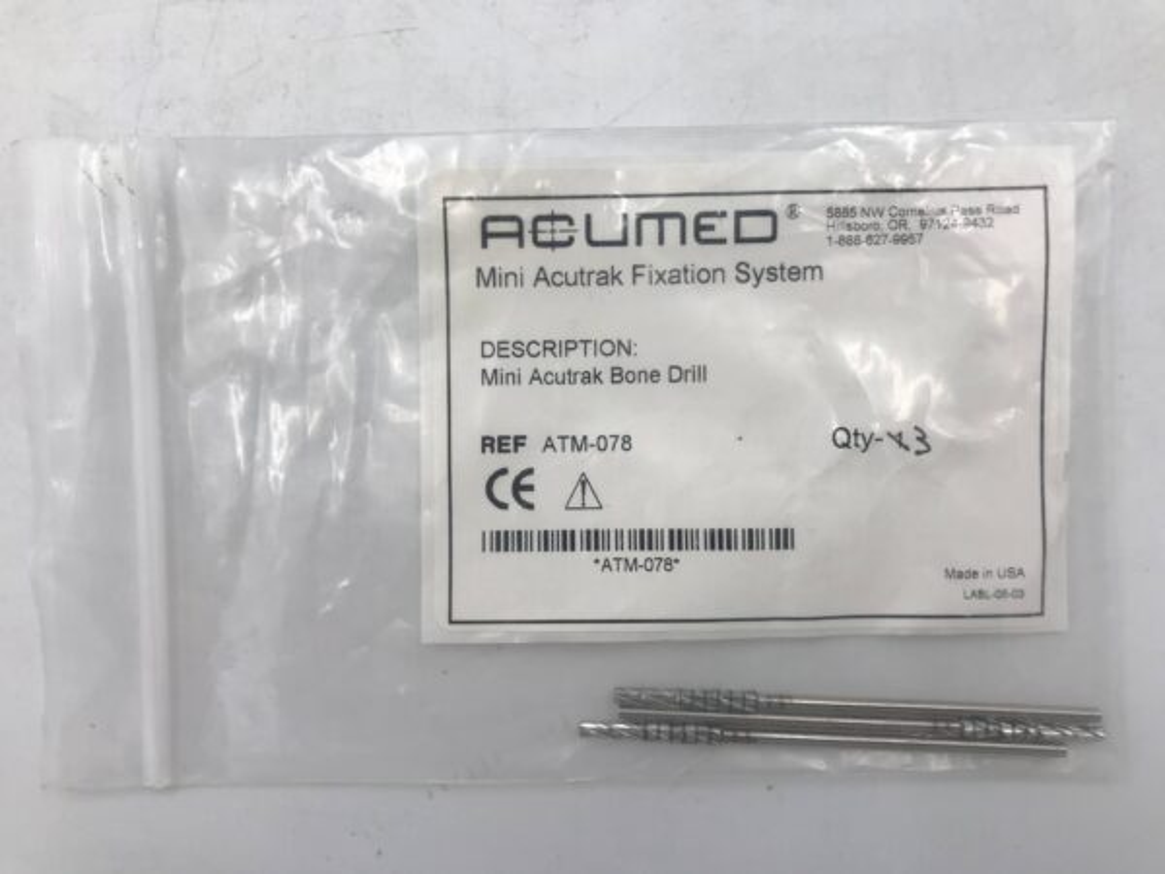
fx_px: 942
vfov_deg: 49.7
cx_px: 582
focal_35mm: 28
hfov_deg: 63.4
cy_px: 437
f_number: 1.8
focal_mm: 3.99
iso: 32
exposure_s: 1/120
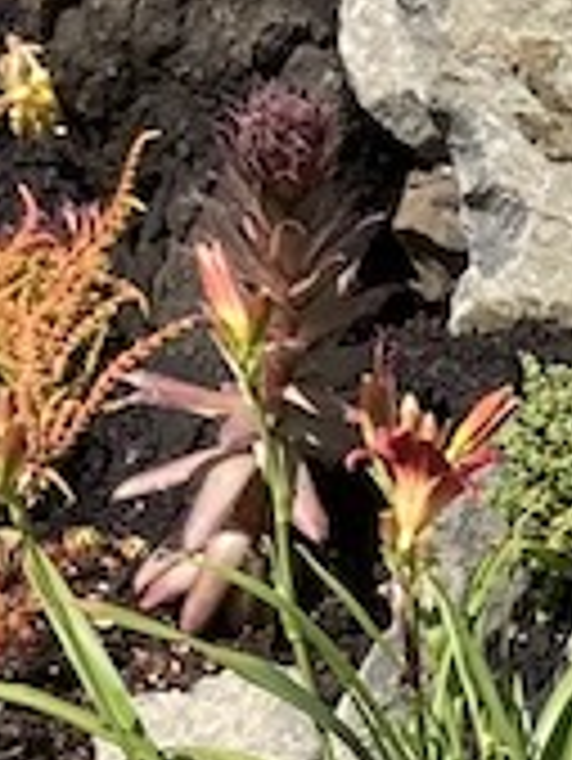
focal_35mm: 221
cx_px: 1293
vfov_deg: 8.2
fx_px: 4863
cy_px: 1828
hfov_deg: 6.5
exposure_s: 1/1263
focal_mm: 3.99
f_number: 1.8
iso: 20
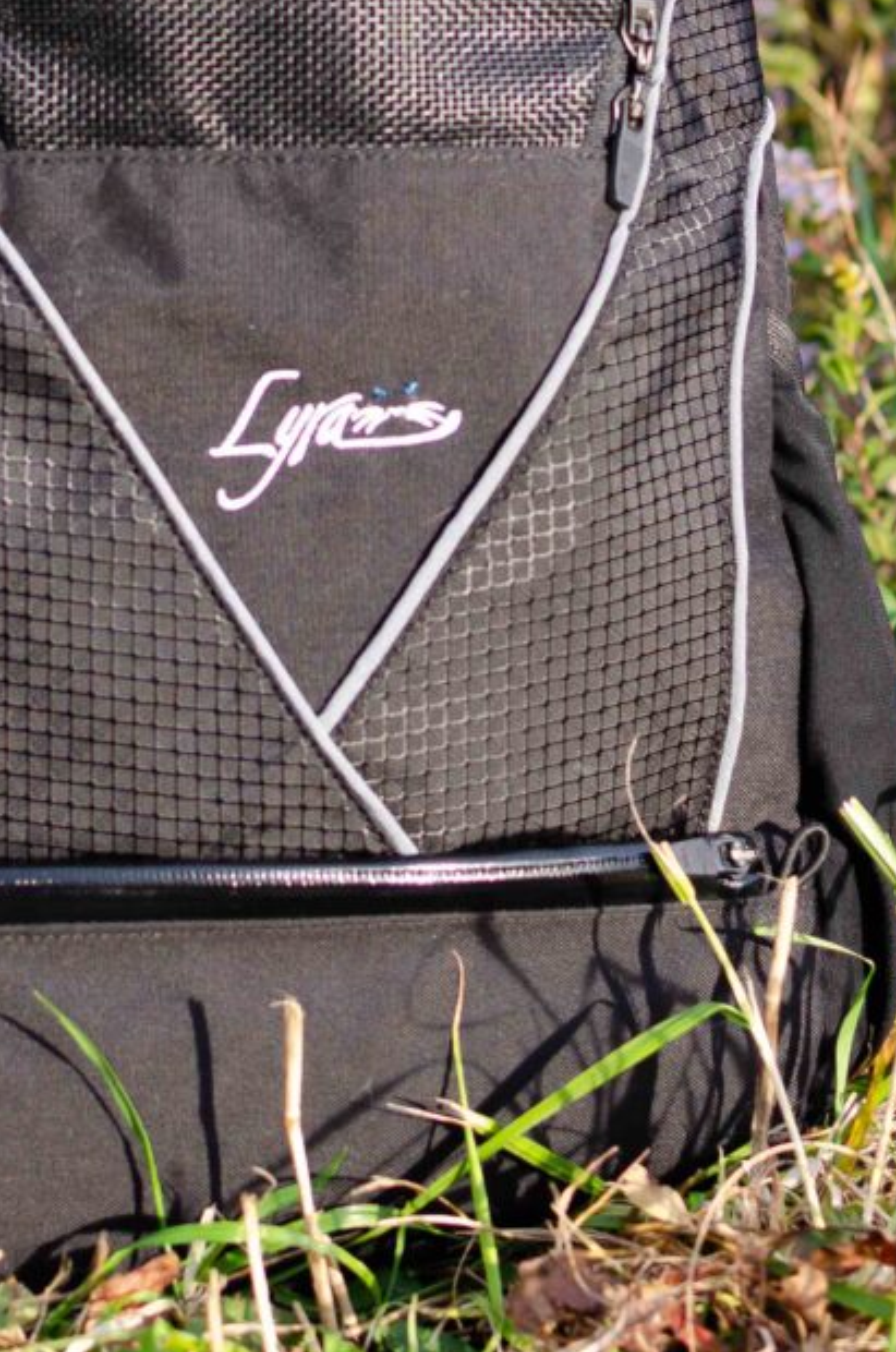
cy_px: -58
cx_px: 150
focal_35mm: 134
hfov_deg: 10.1
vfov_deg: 15.0
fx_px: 5032
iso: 100
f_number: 3.2
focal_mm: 35
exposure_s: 1/250
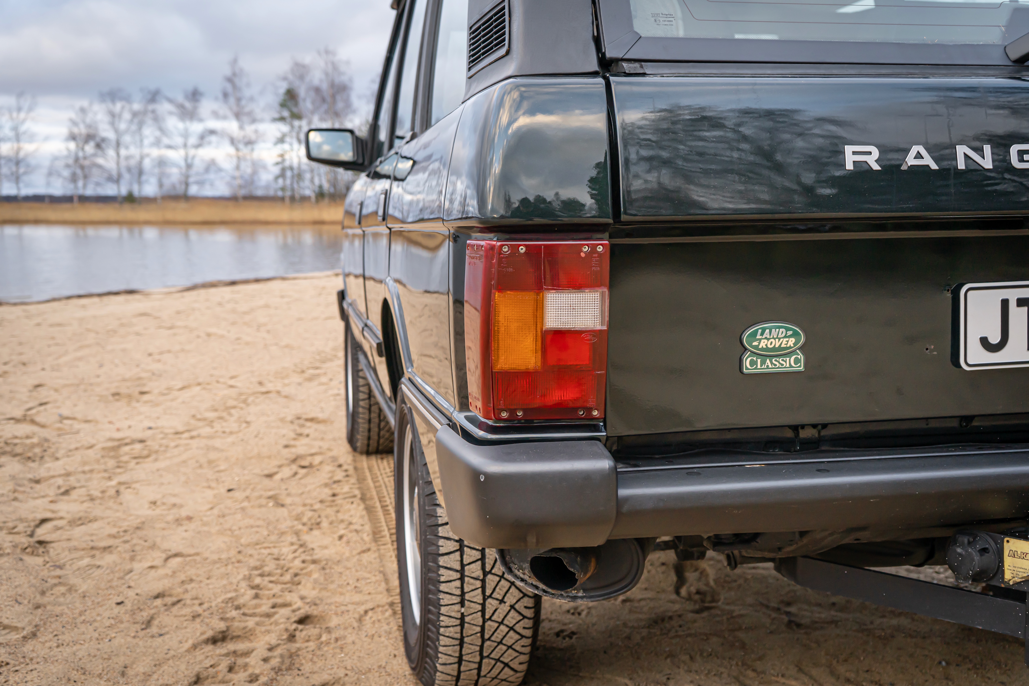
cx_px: 514
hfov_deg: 50.7
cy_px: 343
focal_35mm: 38
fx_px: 1086
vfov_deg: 35.1
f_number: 5.6
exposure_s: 1/200
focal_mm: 38
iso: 500
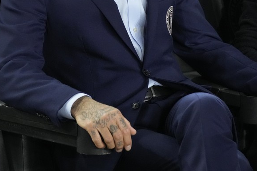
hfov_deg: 6.0
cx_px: 151
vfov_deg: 4.0
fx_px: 2455
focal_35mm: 344
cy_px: -2
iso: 6400
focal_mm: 159
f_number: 4
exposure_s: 1/800
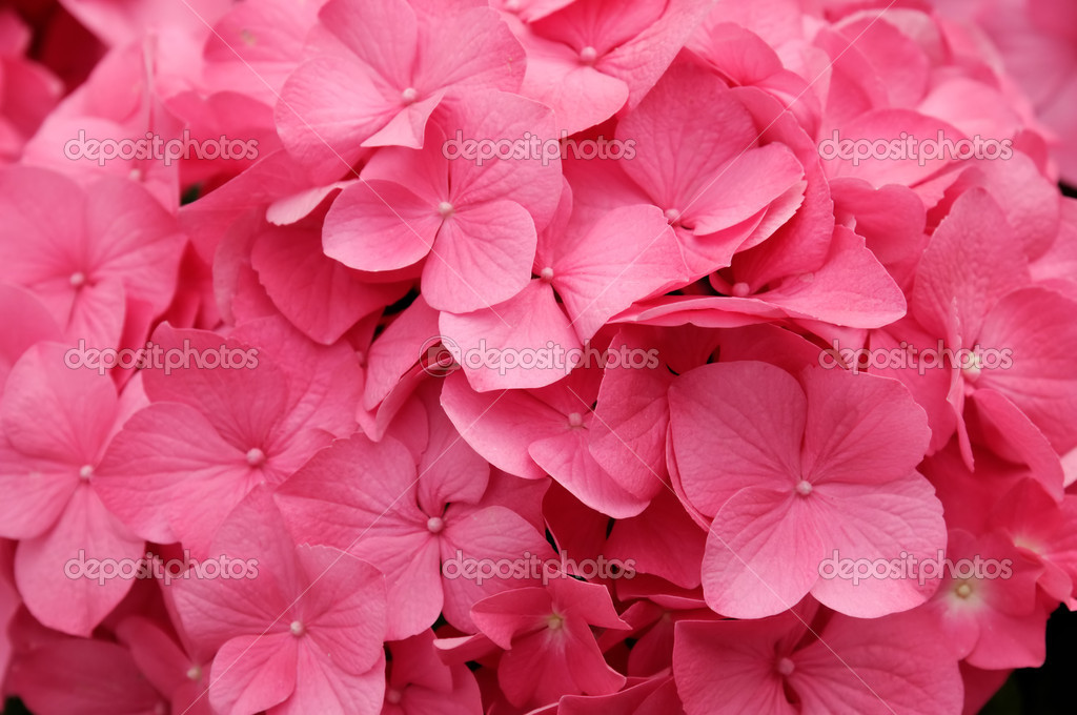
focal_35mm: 128
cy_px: 358
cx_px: 538
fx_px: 3809
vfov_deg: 10.7
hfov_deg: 16.1
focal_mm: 85
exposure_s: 1/250
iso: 400
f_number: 8
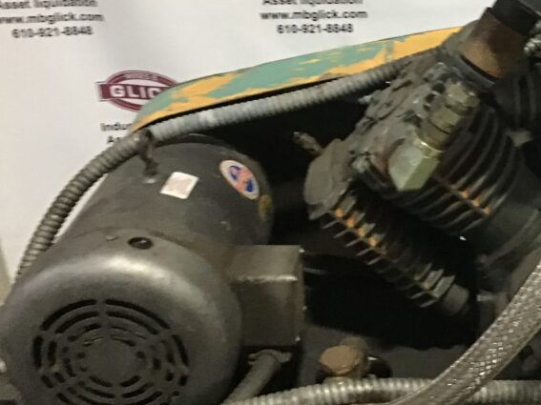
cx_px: 481
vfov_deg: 26.1
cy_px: 172
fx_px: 875
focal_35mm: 56
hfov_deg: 32.7
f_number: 2.4
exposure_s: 1/20
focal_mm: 3.3
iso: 200
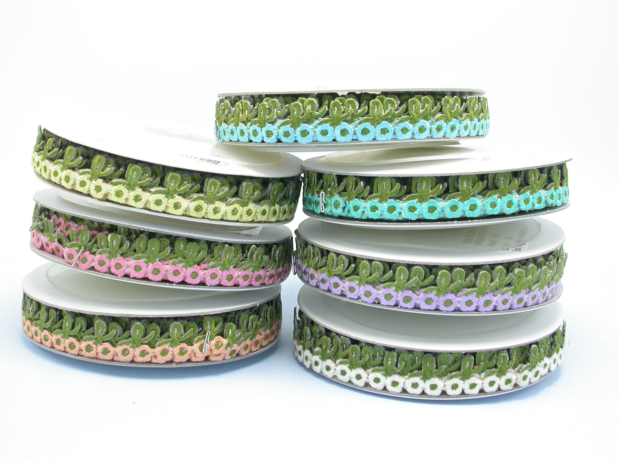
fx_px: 1071
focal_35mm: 60
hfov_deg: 32.2
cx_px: 309
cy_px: 232
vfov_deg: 24.4
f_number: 3.5
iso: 100
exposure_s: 1/98.9
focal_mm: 12.6
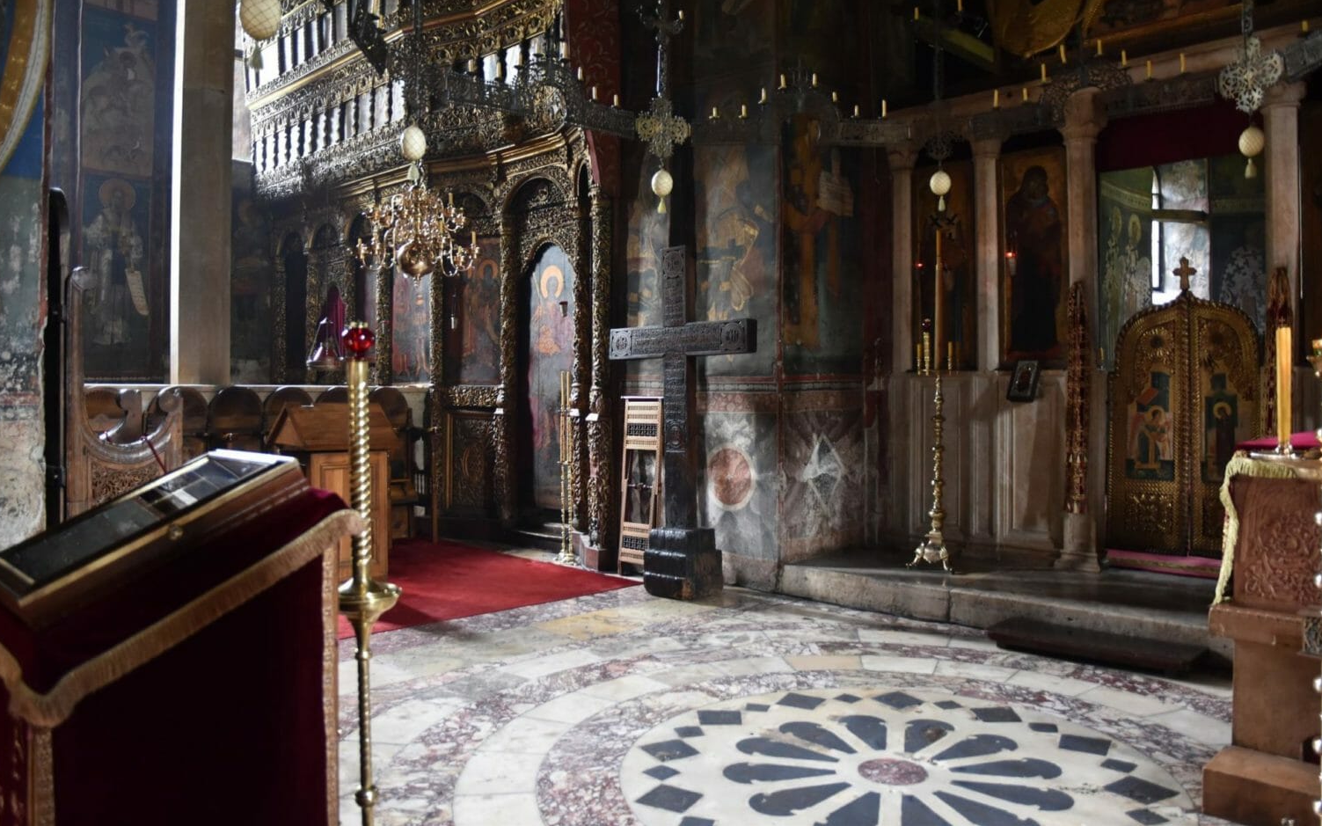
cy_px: 376
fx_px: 901
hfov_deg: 72.5
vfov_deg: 49.2
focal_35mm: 25
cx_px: 652
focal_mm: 16
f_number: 2.8
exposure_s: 1/15
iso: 900
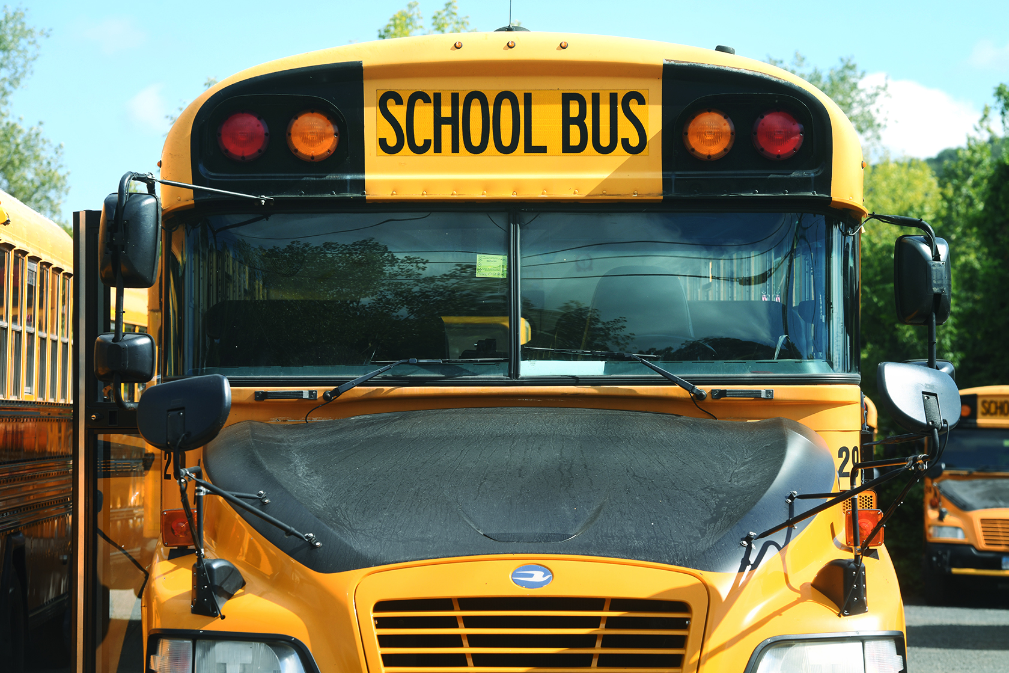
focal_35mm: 134
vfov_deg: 10.2
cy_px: 359
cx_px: 516
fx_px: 3755
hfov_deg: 15.3
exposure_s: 1/250
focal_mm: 125
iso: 200
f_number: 8
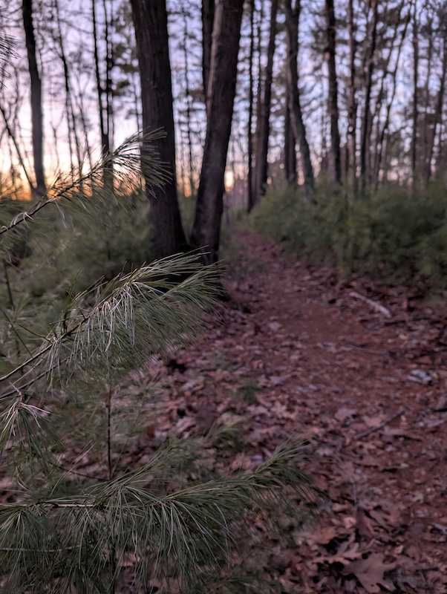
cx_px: 224
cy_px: 297
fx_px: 412
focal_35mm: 24
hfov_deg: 56.9
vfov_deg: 71.5
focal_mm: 6.9
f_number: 1.68
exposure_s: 1/20.4
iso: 167
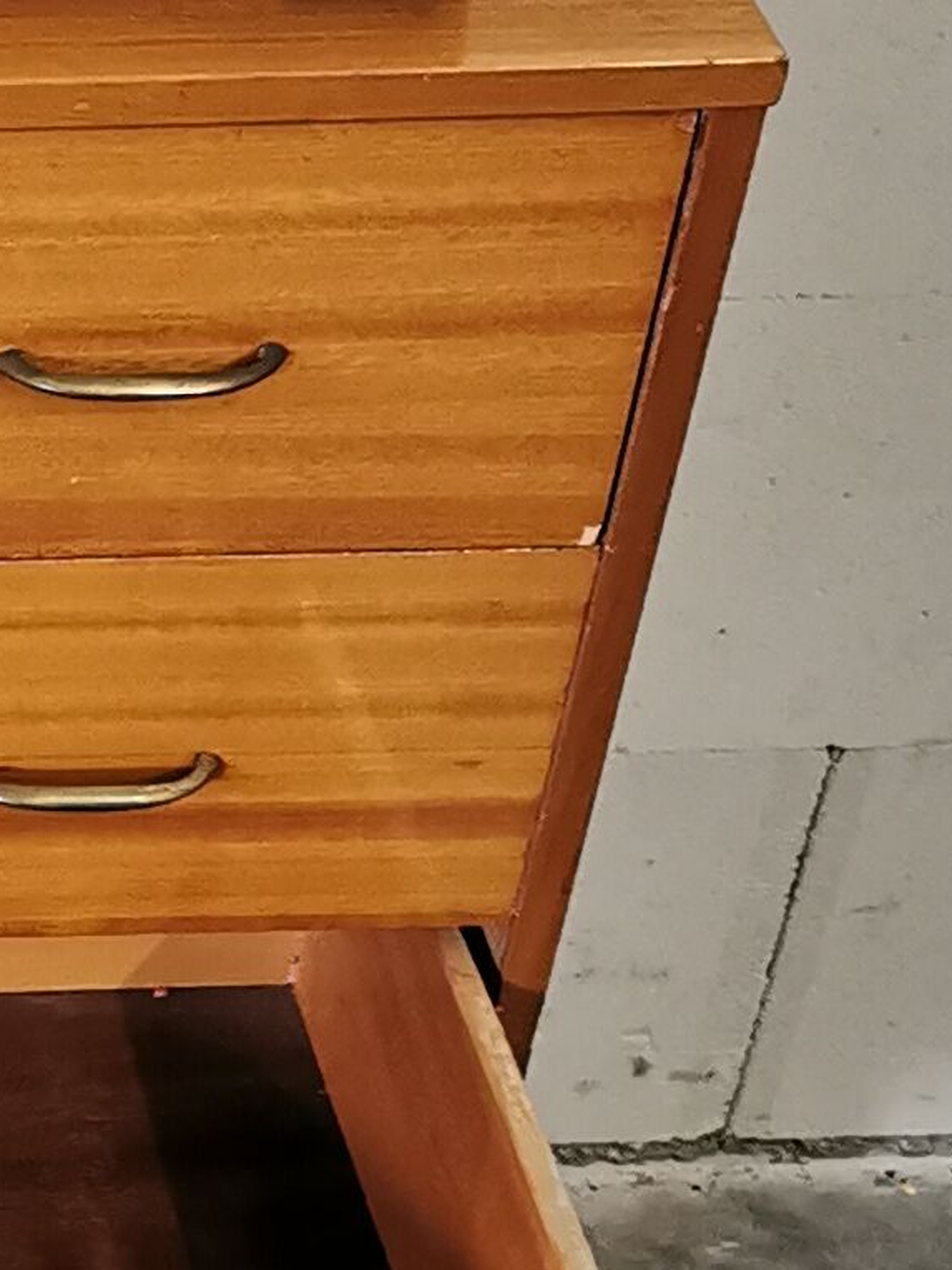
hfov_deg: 10.6
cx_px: -912
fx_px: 4730
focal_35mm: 129
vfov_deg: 15.3
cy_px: 745
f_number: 1.8
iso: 400
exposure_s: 1/50
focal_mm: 5.58
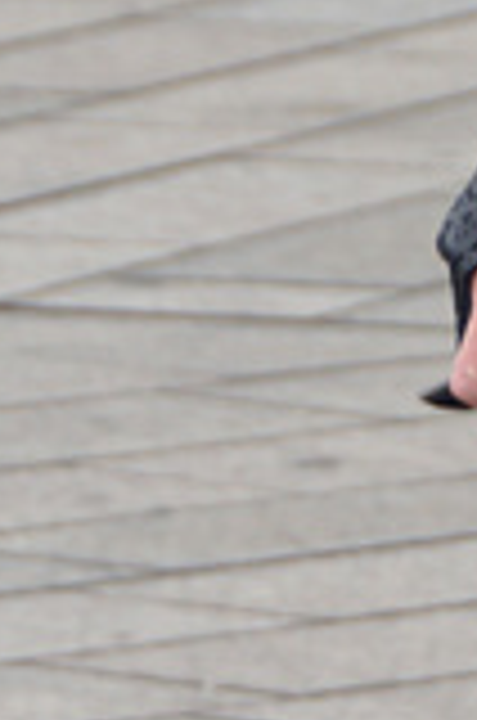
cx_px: 1260
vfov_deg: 2.7
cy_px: 144
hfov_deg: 1.8
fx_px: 15197
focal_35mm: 761
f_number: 6.3
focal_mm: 75
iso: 100
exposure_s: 1/160
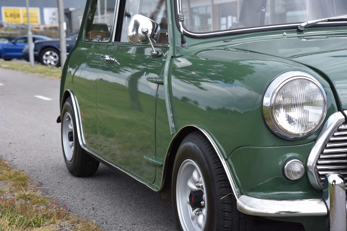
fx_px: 838
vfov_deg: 15.7
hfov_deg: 23.4
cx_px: 174
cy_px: 116
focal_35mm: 87
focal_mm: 58
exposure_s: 1/500
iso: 360
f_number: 8
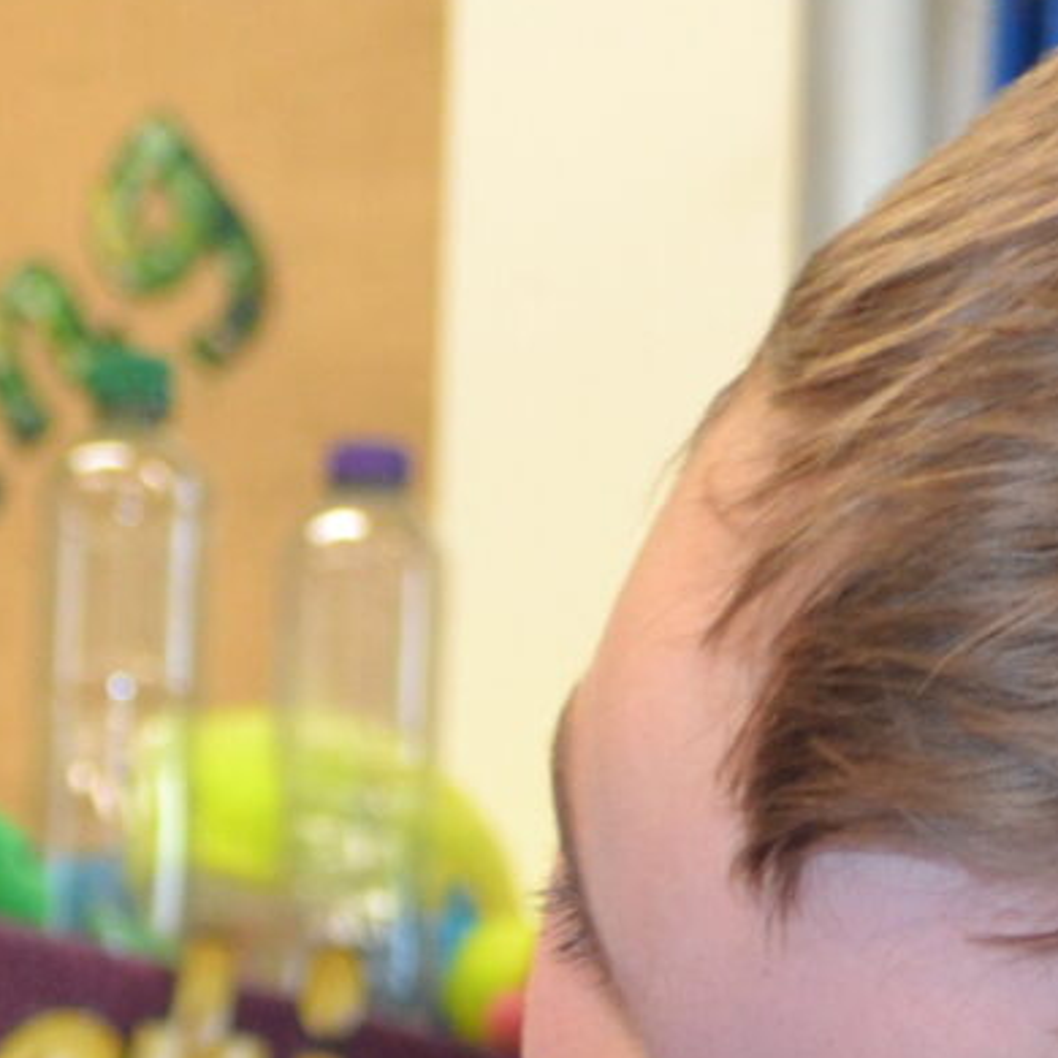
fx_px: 6950
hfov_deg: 8.7
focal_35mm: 201
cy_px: 1510
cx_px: -8
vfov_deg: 8.5
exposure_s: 1/60
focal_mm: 30
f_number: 4.5
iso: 1100
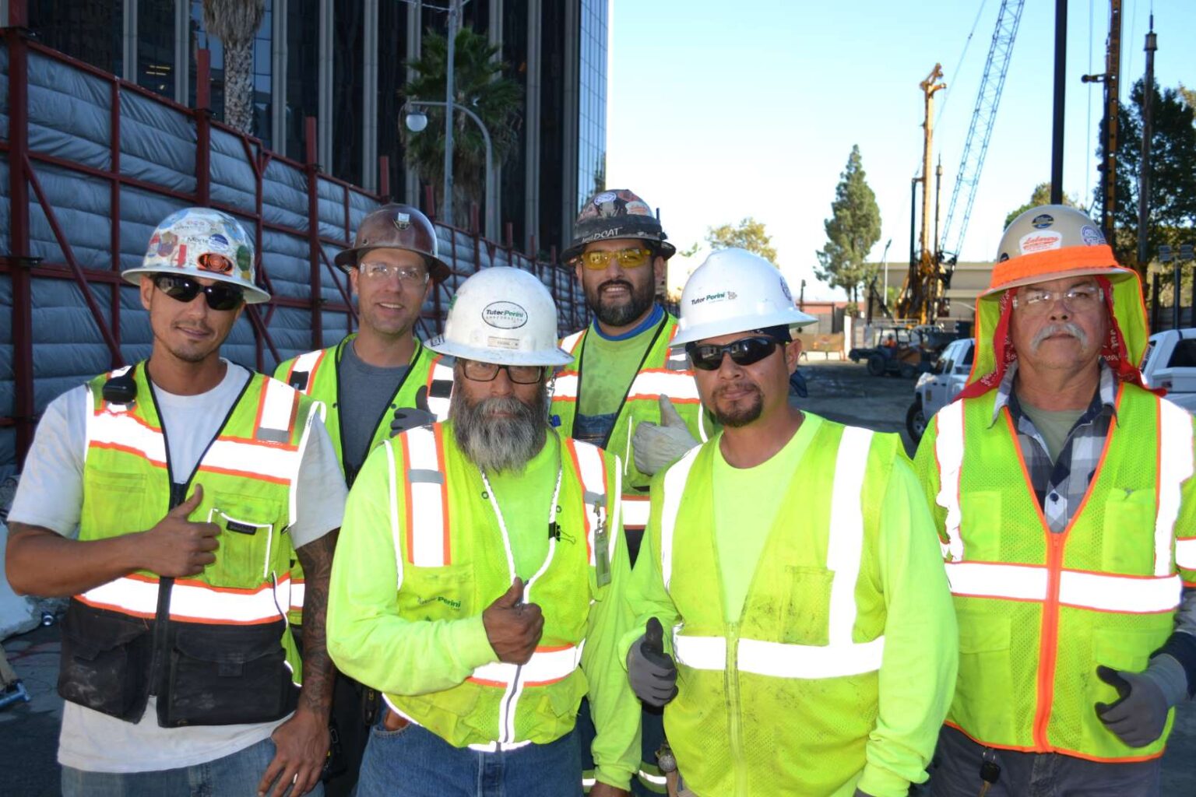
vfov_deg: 40.0
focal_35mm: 33
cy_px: 398
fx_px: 1096
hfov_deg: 57.2
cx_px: 598
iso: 100
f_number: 4
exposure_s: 1/200
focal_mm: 22
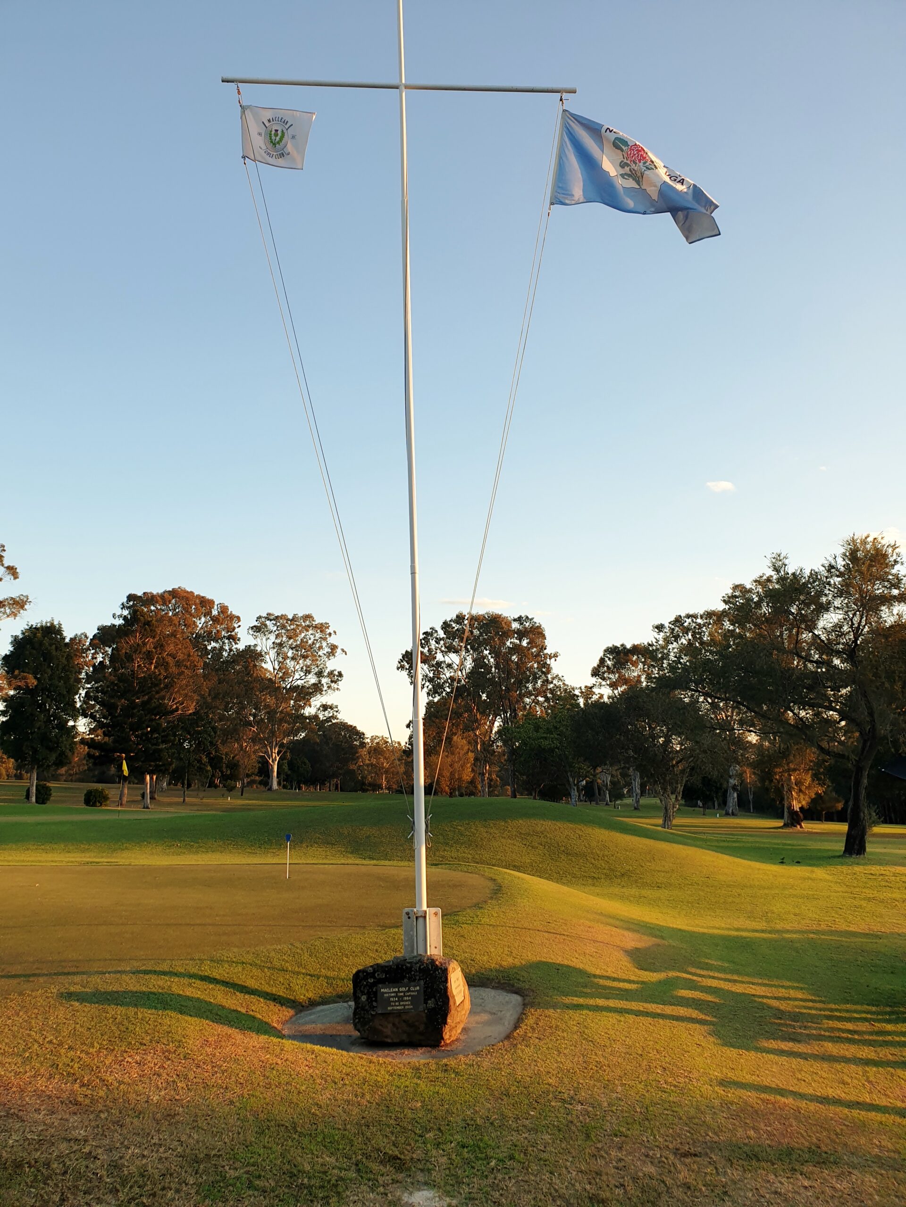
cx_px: 453
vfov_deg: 67.3
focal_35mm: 26
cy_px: 604
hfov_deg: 53.1
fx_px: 907
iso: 50
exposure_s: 1/222
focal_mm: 4.3
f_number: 2.4
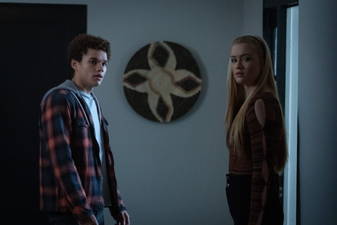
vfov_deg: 11.3
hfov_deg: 16.9
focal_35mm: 121
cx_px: 168
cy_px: 112
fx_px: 1133
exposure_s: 1/250
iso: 6400
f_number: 4.5
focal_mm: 121
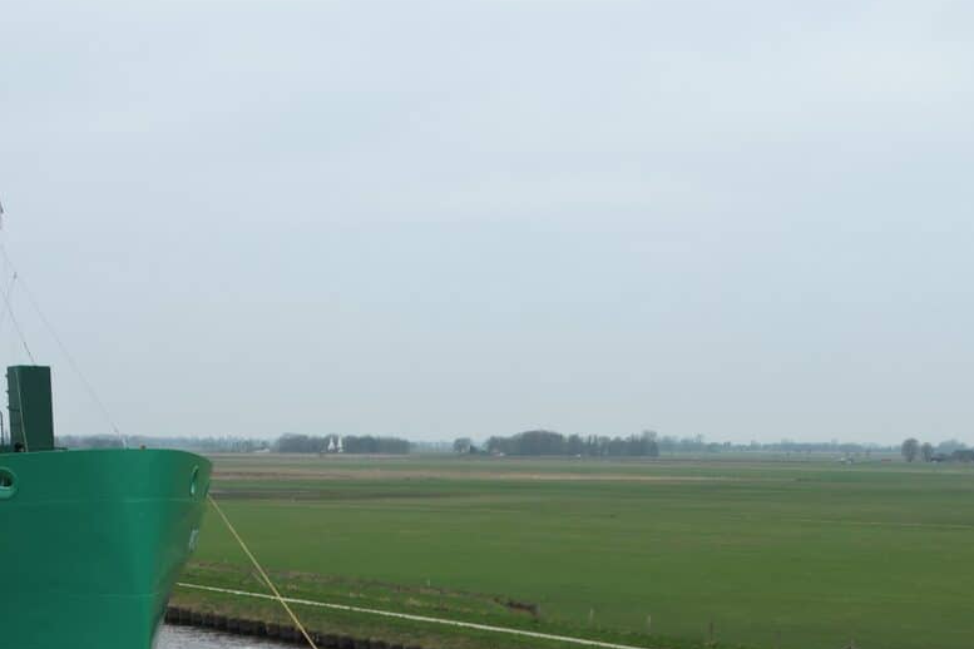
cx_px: 440
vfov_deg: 21.3
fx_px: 1569
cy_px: 826
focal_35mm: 58
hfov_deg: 34.5
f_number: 2.8
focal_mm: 8.38
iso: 100
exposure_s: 1/320
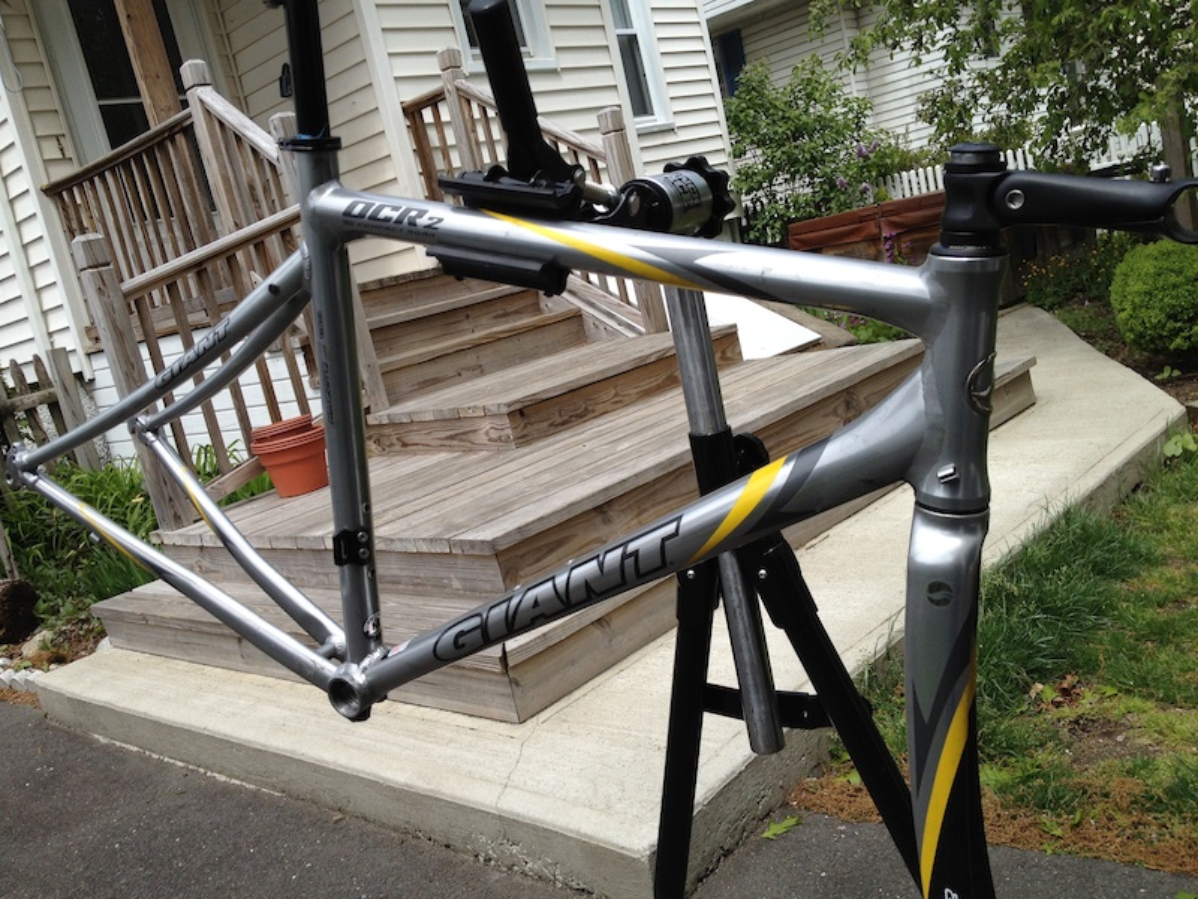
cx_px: 599
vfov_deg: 40.7
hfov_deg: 52.6
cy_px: 450
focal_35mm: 35
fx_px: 1211
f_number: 2.4
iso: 64
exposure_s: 1/1314
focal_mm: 4.28
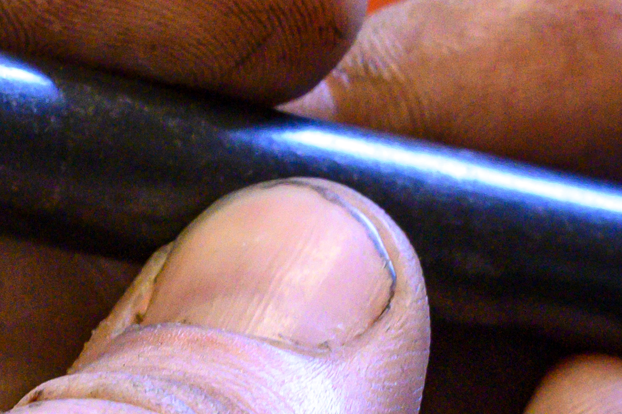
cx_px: 5
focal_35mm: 315
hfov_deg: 6.5
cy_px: 53
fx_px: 5438
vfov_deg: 4.4
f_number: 11
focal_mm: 70
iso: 4500
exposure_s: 1/50
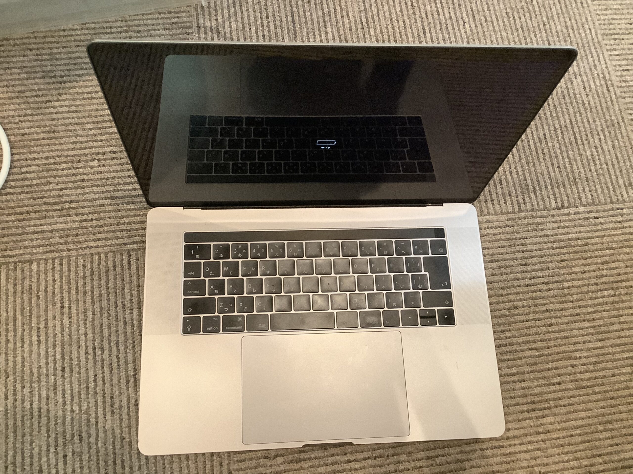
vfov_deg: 45.4
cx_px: 316
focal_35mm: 31
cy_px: 237
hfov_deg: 58.4
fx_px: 567
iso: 400
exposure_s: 1/50
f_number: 2.4
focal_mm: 3.3
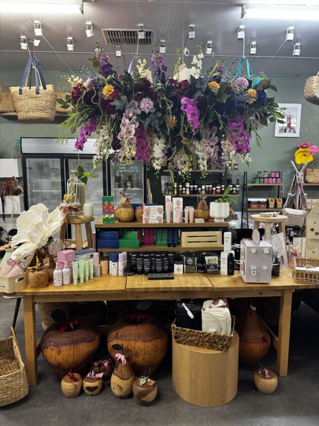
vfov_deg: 71.6
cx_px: 160
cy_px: 213
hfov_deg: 56.8
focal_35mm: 24
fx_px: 295
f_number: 1.78
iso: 200
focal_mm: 6.76
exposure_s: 1/50
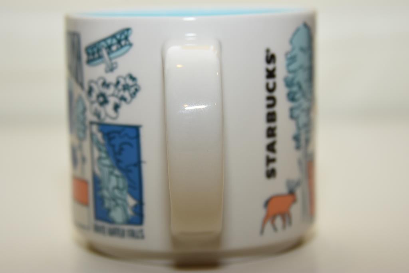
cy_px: 136
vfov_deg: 13.4
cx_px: 204
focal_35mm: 102
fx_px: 1159
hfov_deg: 20.0
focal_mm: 68
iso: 200
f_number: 4.8
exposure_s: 1/60
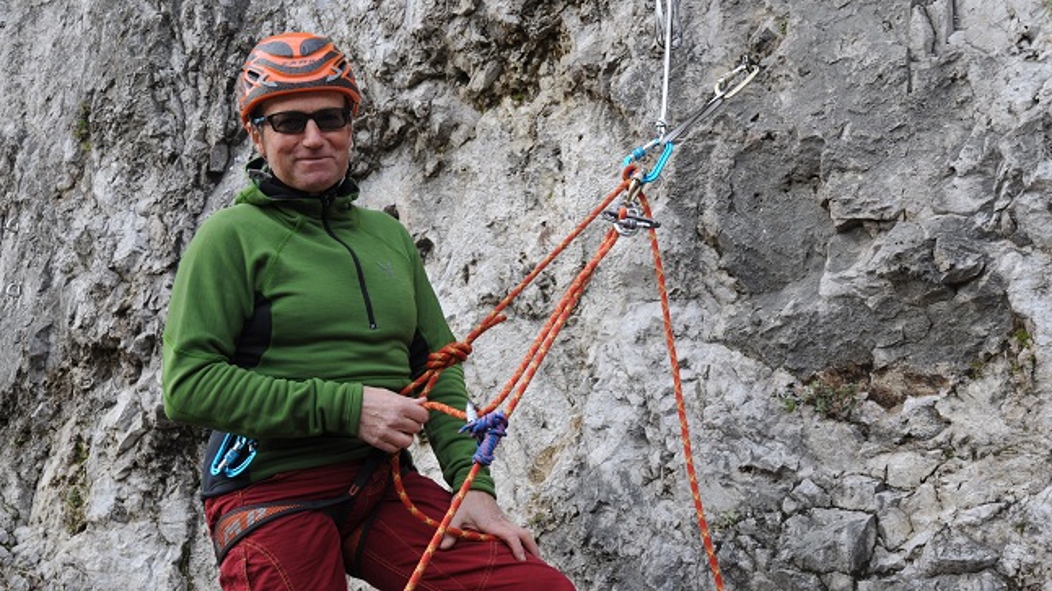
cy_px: 342
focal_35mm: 51
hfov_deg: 40.6
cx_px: 550
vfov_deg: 23.5
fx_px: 1422
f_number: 8
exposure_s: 1/80
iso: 200
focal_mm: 30
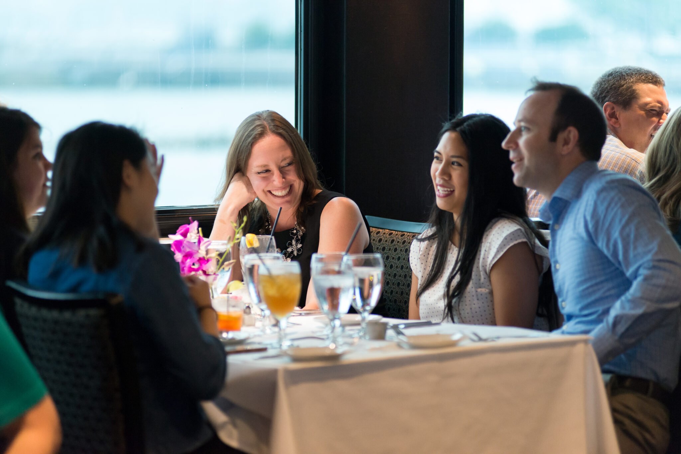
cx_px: 340
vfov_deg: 8.9
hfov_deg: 13.2
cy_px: 227
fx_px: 2933
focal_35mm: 155
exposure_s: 1/200
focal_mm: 155
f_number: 2.8
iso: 3200
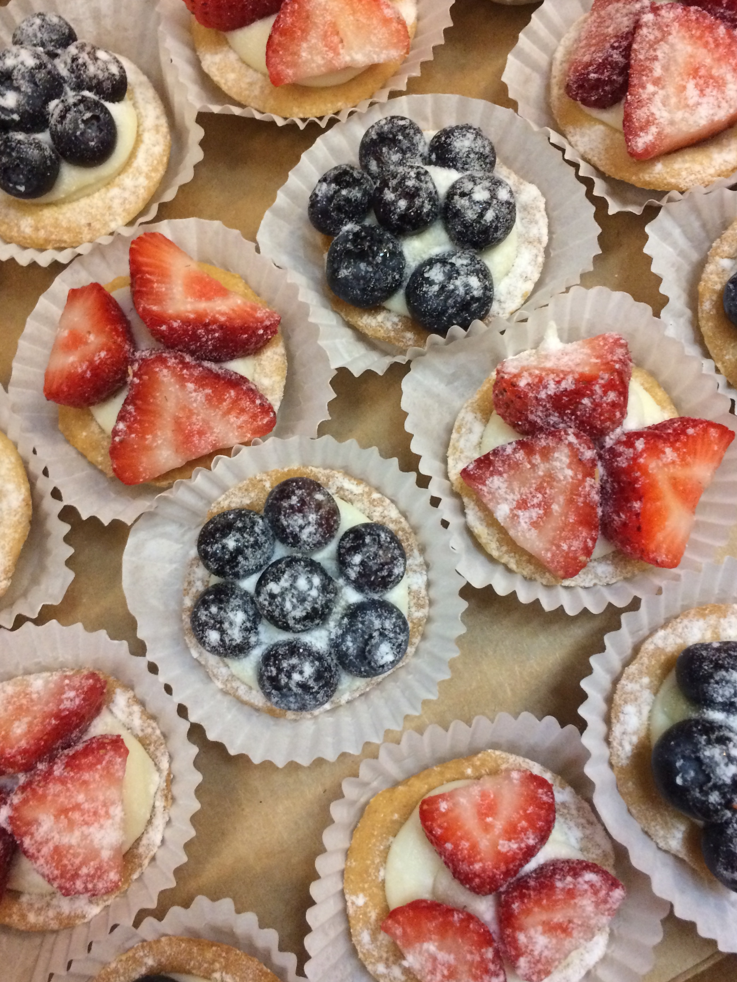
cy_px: 478
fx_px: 965
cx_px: 347
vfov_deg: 54.0
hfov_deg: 41.8
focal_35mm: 34
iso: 250
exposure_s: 1/30
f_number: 2.2
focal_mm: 4.15
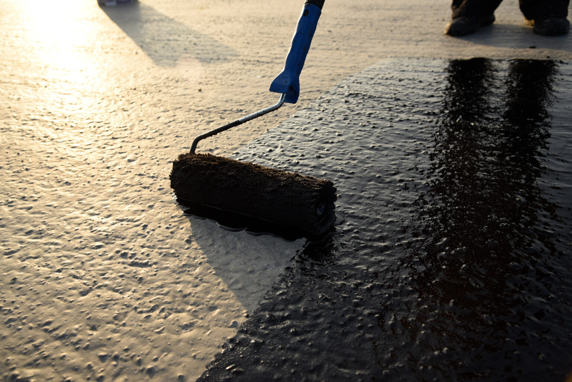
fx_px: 493
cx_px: 286
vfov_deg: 42.4
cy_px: 191
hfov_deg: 60.3
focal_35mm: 31
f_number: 6.3
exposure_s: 1/250
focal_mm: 31
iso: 125
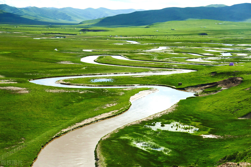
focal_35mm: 65
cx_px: 126
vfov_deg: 20.9
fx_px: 453
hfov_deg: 31.0
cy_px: 84
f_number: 9
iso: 2000
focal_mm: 65
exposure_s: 1/3200
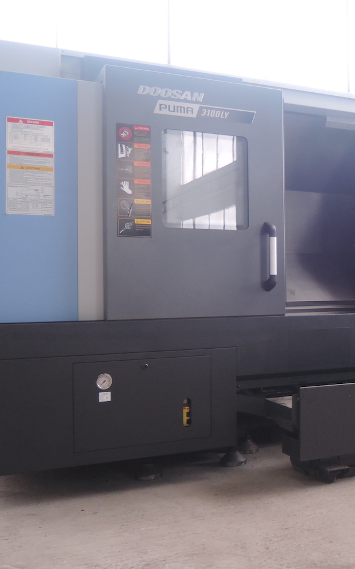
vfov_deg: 45.3
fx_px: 682
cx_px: 321
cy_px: 285
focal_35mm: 44
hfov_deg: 28.1
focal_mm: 6.6
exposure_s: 1/15
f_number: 2.2
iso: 400
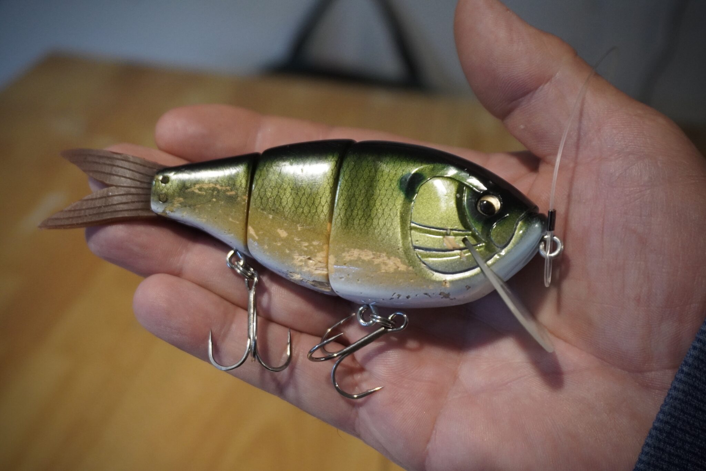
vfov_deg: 33.0
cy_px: 236
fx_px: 794
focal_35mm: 40
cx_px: 353
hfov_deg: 47.9
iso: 2000
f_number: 4.5
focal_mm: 27
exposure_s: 1/160
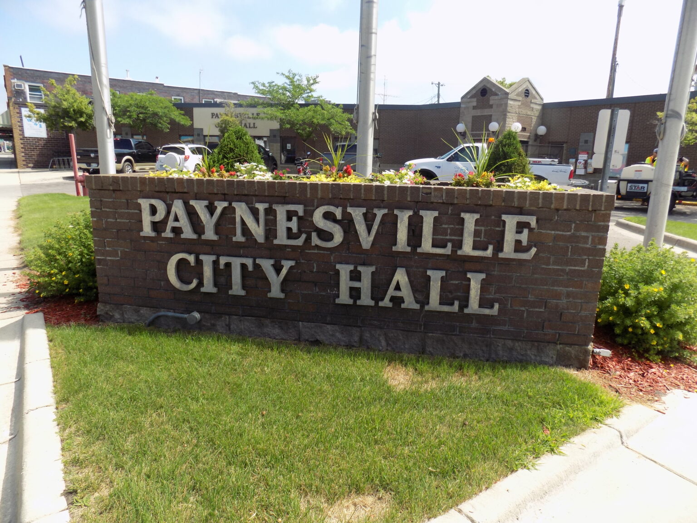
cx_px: 348
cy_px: 262
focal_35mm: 23
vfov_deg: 58.9
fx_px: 463
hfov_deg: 73.9
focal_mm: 4
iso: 80
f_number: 3.1
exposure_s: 1/640
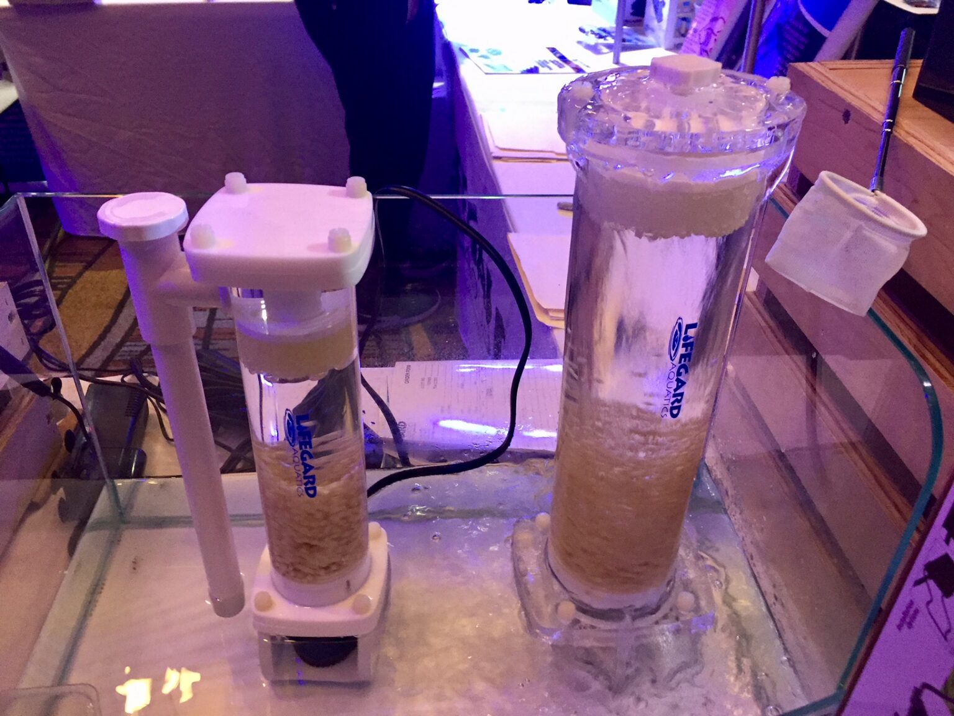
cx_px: 477
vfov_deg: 48.2
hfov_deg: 61.7
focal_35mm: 29
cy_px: 358
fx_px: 799
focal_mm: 4.15
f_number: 2.2
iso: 160
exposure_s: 1/30
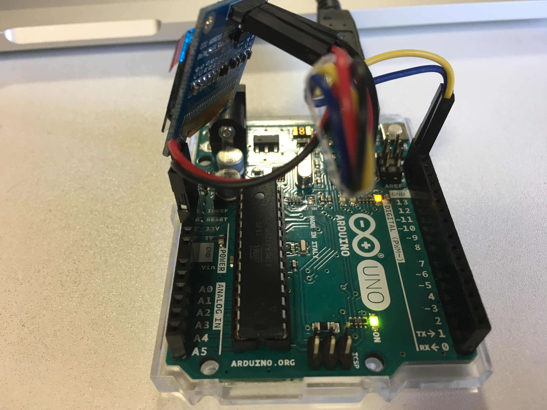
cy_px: 205
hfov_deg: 61.7
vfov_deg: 48.2
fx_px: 458
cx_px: 274
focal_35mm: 29
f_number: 2.2
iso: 80
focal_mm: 4.15
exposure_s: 1/30
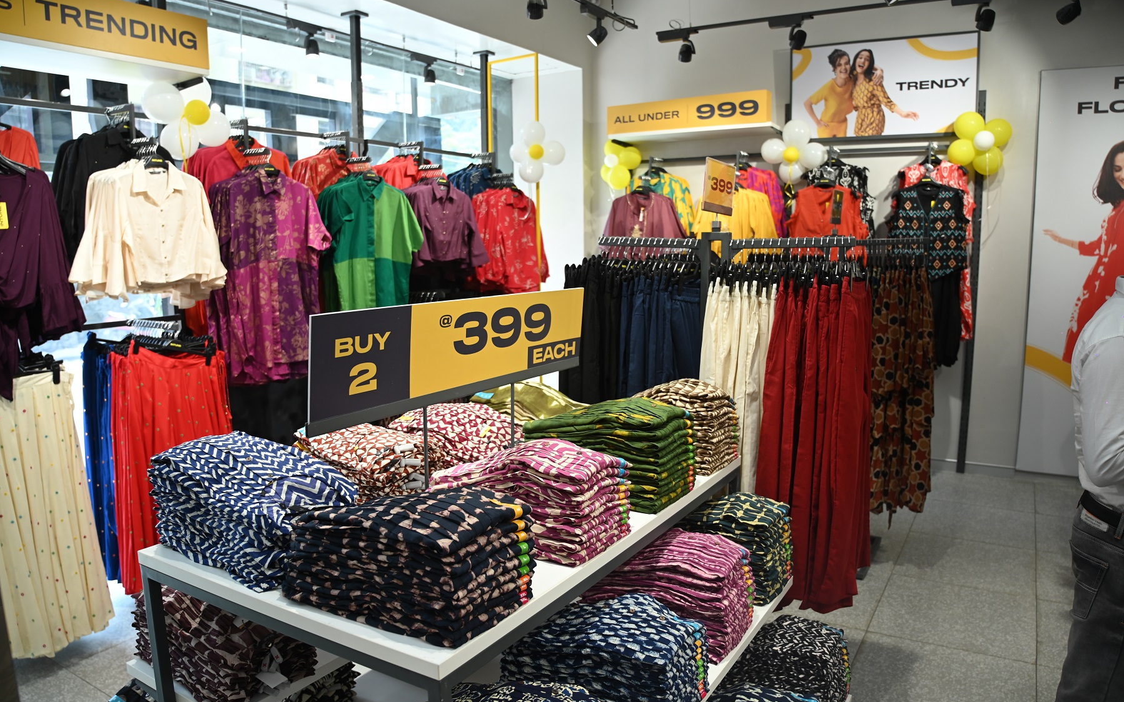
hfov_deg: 54.0
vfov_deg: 35.3
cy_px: 361
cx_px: 557
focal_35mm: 36
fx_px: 1103
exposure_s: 1/125
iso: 250
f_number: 4
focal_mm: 35
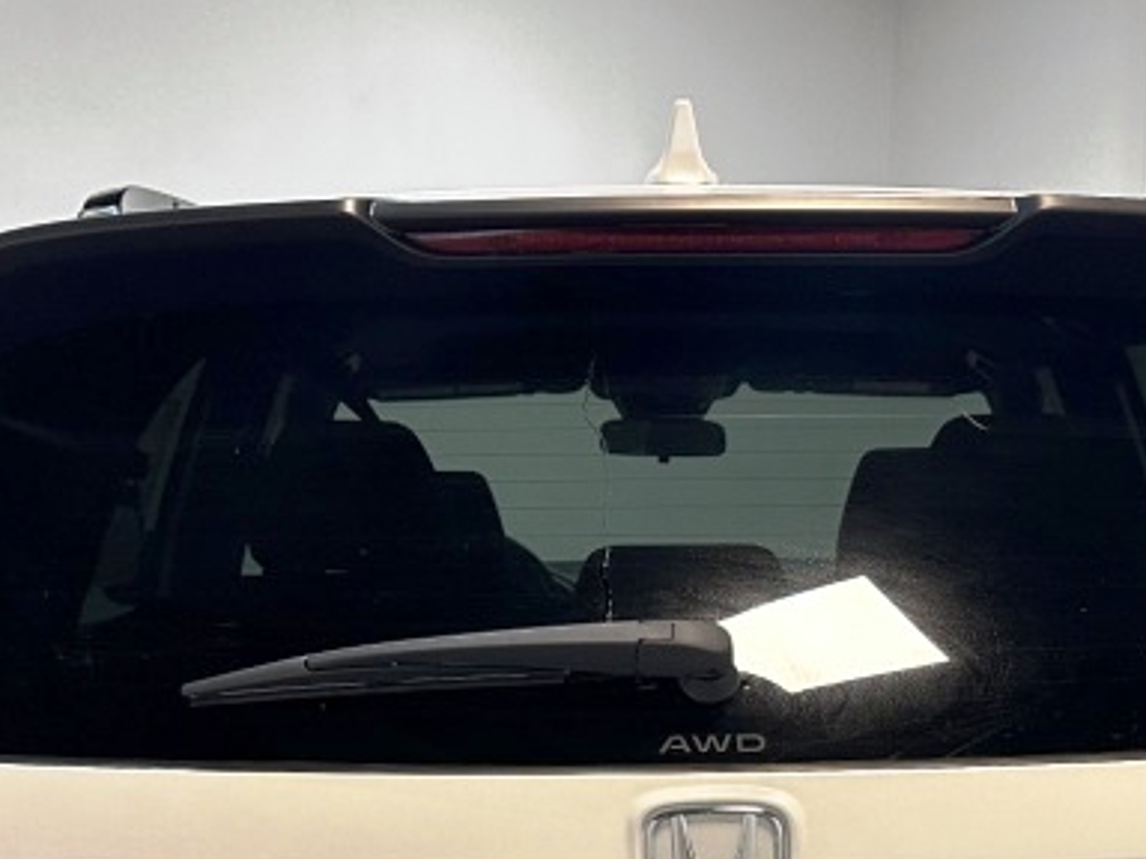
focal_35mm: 64
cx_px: 707
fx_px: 2119
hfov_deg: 30.2
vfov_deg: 21.3
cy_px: 1041
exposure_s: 1/60
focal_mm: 6.86
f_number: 1.78
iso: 200
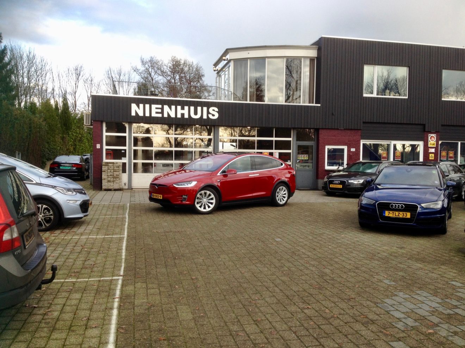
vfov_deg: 40.7
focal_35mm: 35
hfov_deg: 52.6
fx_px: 470
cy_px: 174
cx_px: 232
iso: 50
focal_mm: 4.28
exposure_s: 1/241
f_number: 2.4
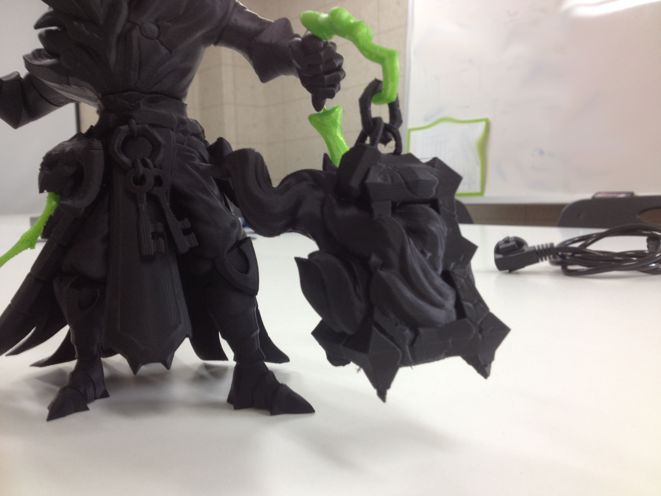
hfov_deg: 52.6
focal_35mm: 35
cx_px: 330
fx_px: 668
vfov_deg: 40.7
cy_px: 248
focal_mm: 4.28
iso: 50
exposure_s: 1/20
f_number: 2.4
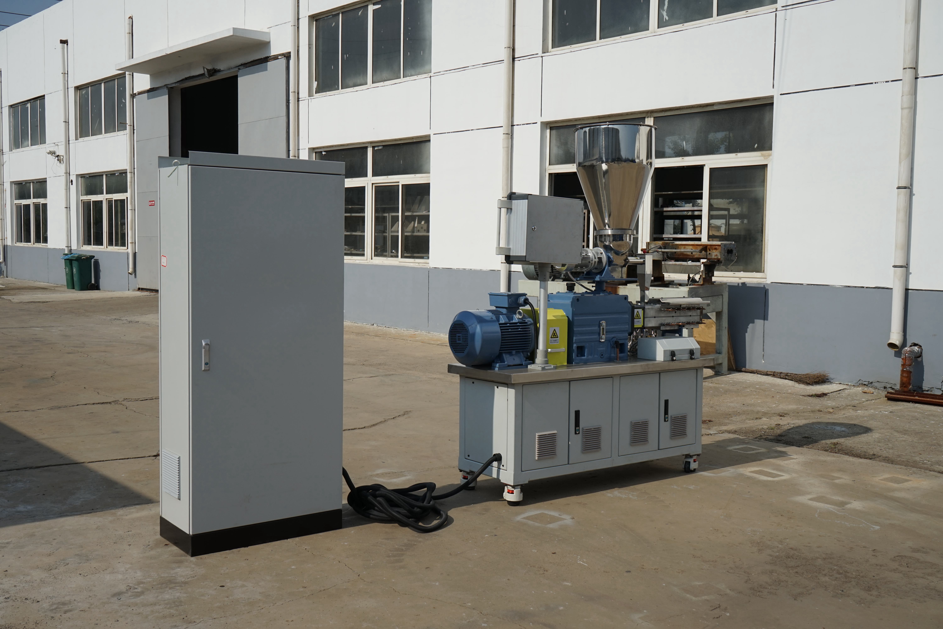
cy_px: 314
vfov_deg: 36.9
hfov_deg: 53.1
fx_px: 943
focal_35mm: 36
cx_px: 472
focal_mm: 36
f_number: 9
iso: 100
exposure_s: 1/400
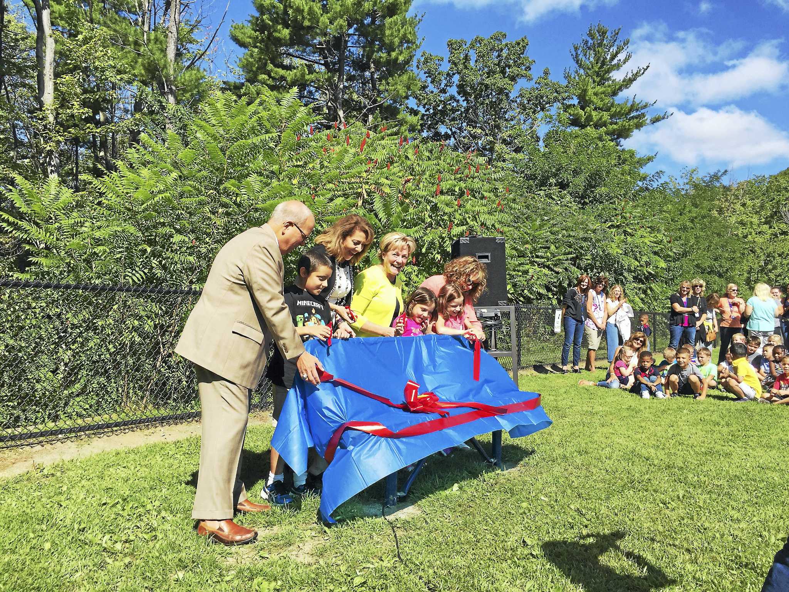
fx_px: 661
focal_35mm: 29
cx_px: 394
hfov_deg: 61.7
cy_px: 296
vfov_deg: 48.2
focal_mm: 4.15
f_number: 2.2
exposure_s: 1/1464
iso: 32
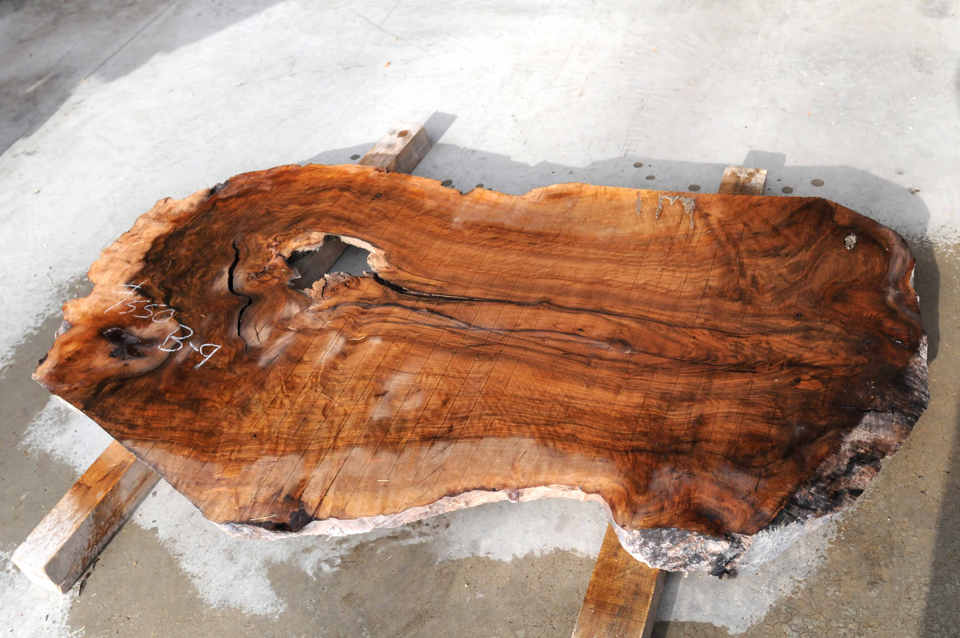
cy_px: 319
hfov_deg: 53.2
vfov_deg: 36.8
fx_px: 959
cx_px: 480
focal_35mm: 36
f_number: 5.6
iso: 800
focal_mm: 24
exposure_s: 1/640
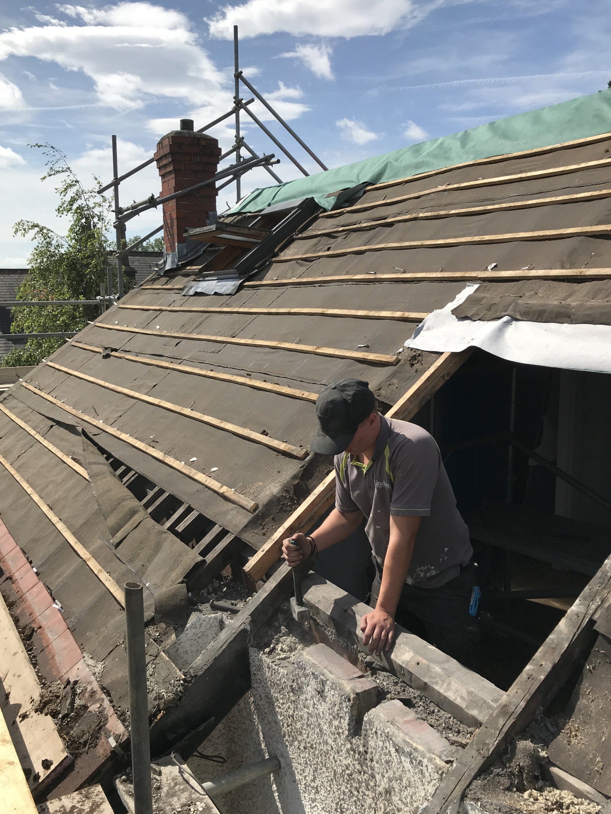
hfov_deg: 46.8
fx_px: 706
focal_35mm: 30
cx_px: 285
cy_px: 394
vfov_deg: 59.9
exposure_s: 1/3546
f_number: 1.8
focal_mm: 3.99
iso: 20
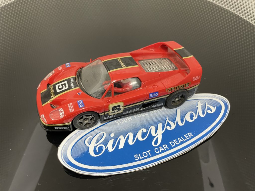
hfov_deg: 67.3
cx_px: 128
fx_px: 192
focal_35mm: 26
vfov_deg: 53.1
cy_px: 96
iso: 400
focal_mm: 4.2
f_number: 1.6
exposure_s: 1/40
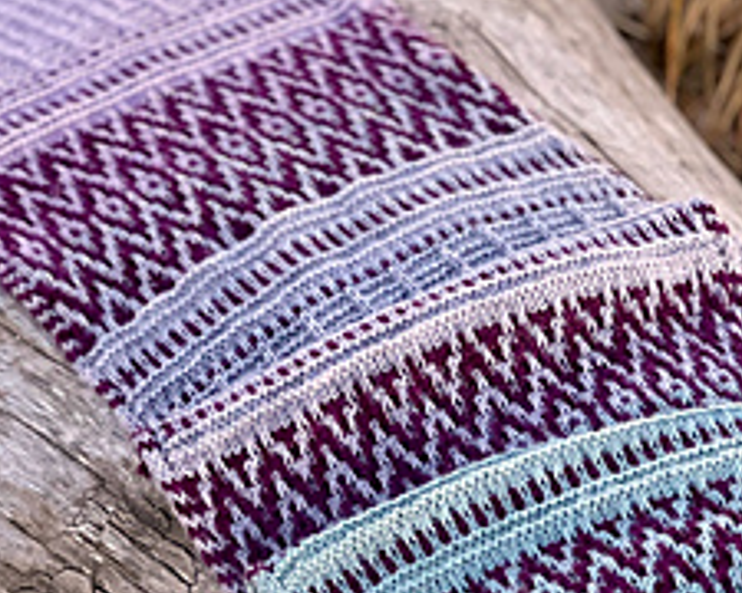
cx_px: 416
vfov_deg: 9.2
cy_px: 377
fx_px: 3667
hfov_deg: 11.6
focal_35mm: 167
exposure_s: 1/83
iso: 250
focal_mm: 9
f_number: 2.8
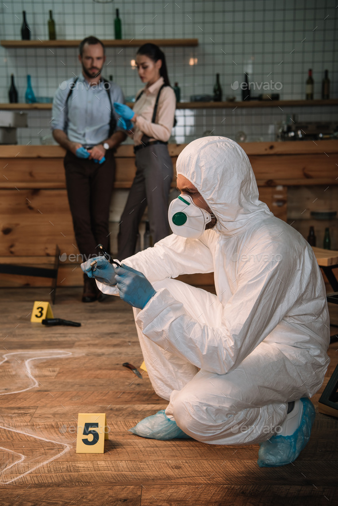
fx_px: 675
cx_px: 169
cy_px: 253
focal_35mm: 48
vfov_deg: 41.1
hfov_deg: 28.1
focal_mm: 48
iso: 250
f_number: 4
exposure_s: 1/200
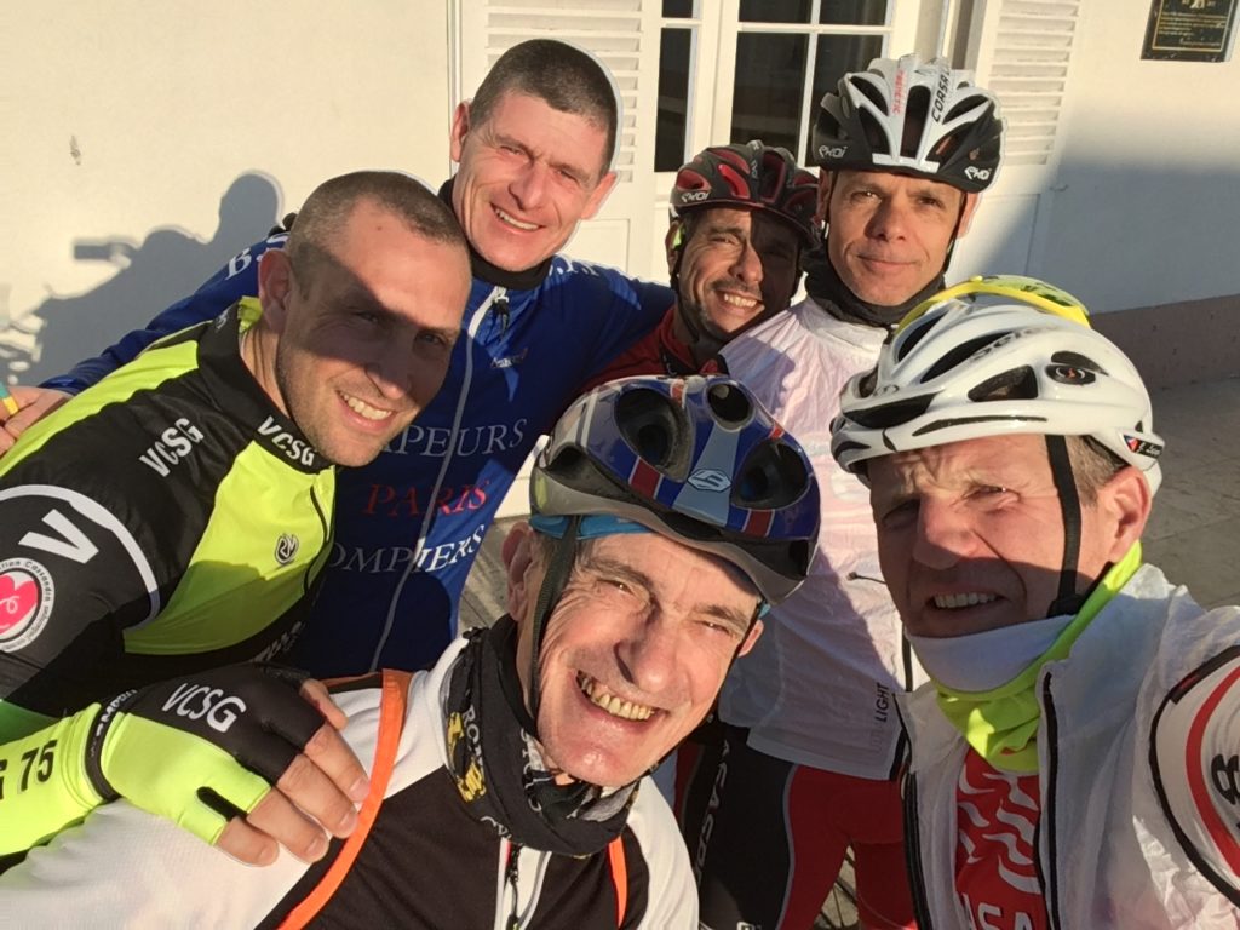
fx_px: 1110
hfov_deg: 58.4
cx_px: 620
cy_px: 465
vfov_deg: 45.4
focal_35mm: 31
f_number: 2.4
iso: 50
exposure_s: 1/1464
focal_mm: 2.15
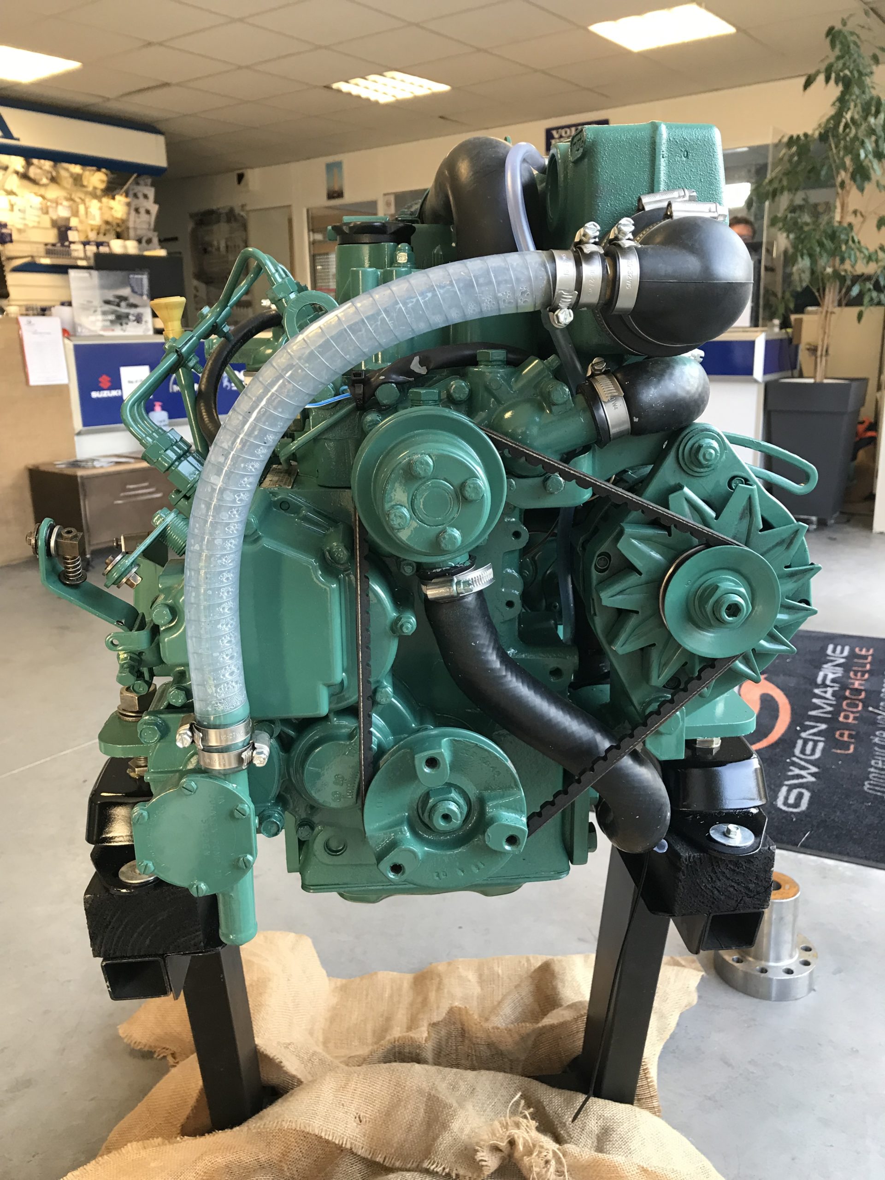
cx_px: 442
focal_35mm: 28
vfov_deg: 63.4
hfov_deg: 49.7
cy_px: 590
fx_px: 954
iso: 25
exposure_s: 1/33
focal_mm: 3.99
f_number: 1.8
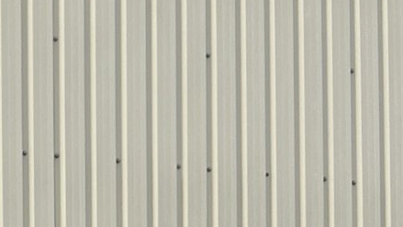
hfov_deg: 10.9
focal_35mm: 165
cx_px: -578
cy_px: 708
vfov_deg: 6.6
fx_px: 1763
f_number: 1.5
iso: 50
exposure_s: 1/2299
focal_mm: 5.7
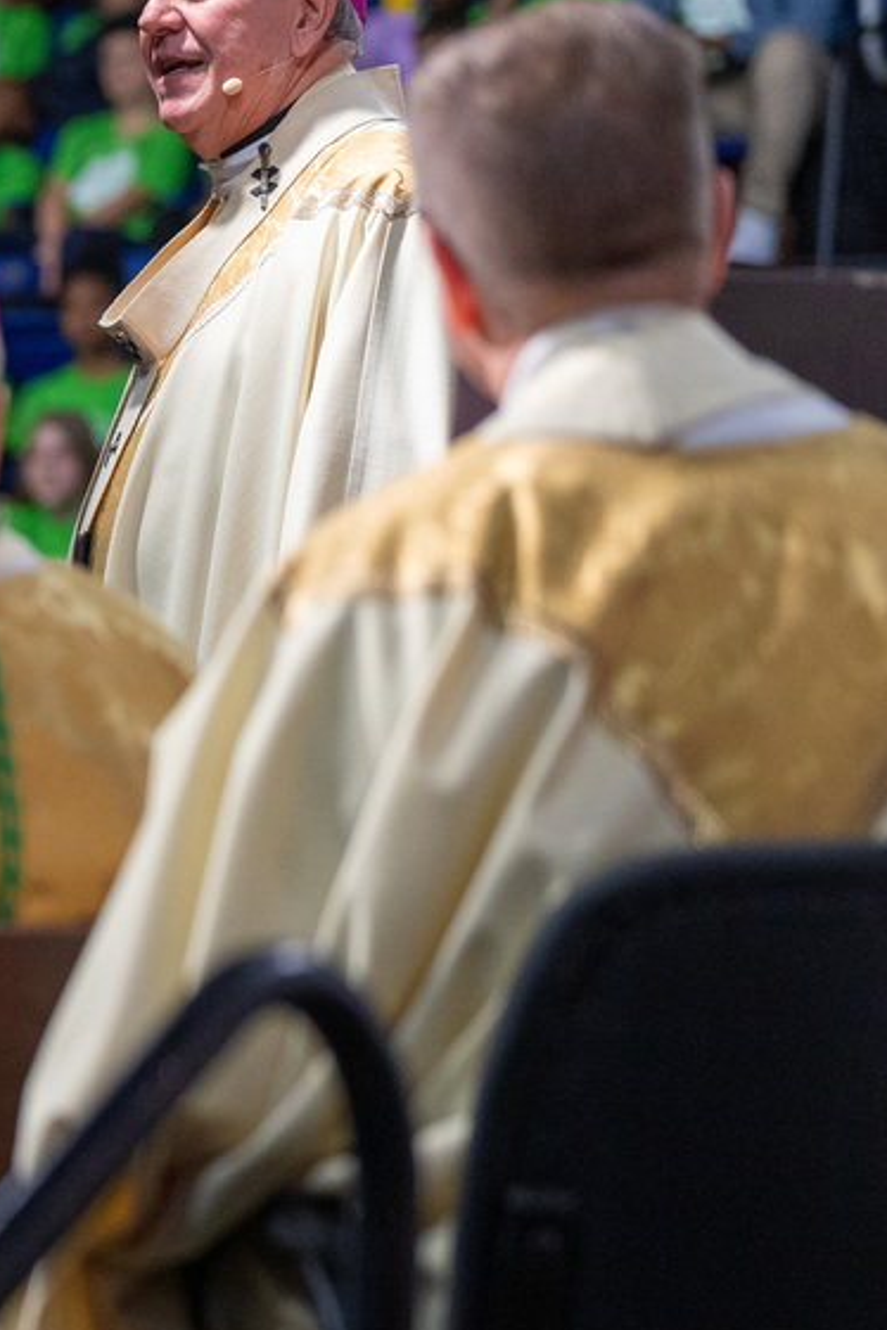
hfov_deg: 4.1
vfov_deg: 6.2
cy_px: 869
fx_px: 12195
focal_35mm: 330
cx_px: -930
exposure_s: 1/250
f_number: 2.8
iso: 800
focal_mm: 109
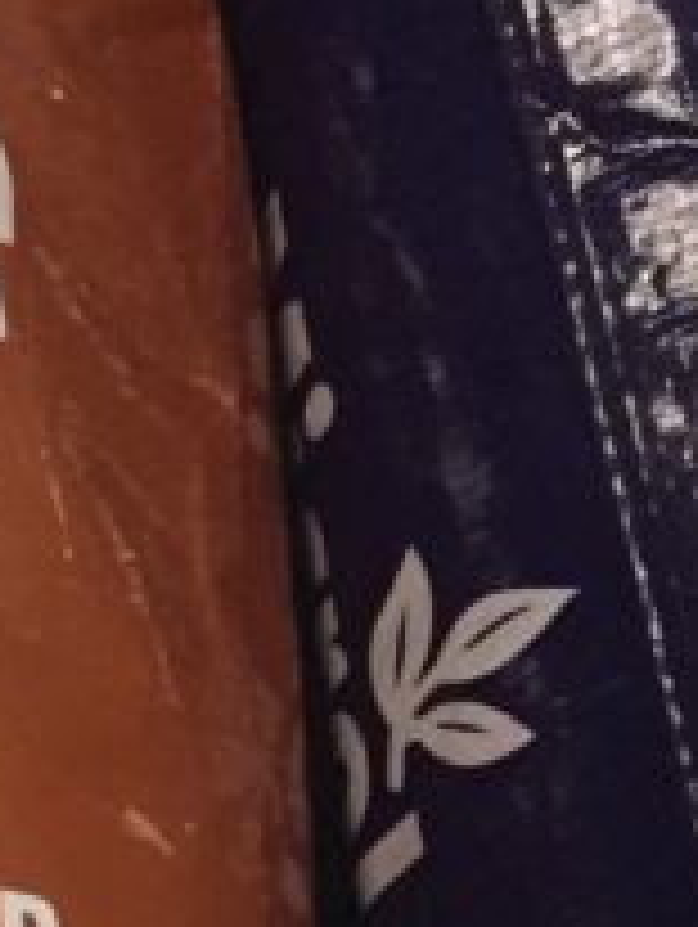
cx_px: -968
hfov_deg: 9.3
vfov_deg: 11.8
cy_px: 2048
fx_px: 3864
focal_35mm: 144
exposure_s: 1/30
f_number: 2.2
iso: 125
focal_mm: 4.15
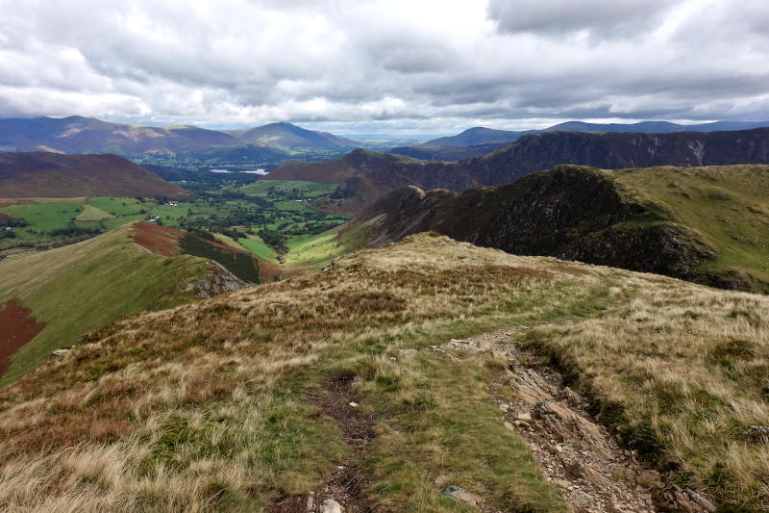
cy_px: 256
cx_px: 384
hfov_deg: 73.8
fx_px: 513
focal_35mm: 24
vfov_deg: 53.1
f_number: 8
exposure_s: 1/400
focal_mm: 8.8
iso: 400
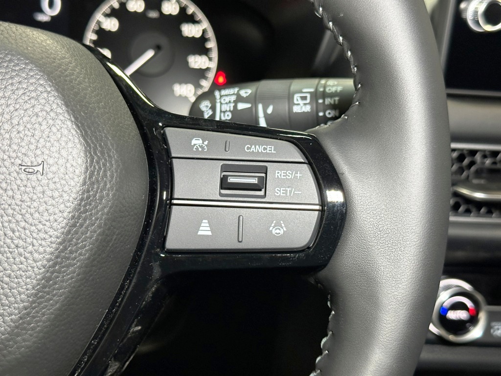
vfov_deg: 30.3
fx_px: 695
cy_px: 188
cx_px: 250
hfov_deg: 39.7
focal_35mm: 48
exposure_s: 1/40
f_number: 1.78
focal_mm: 6.86
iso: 400
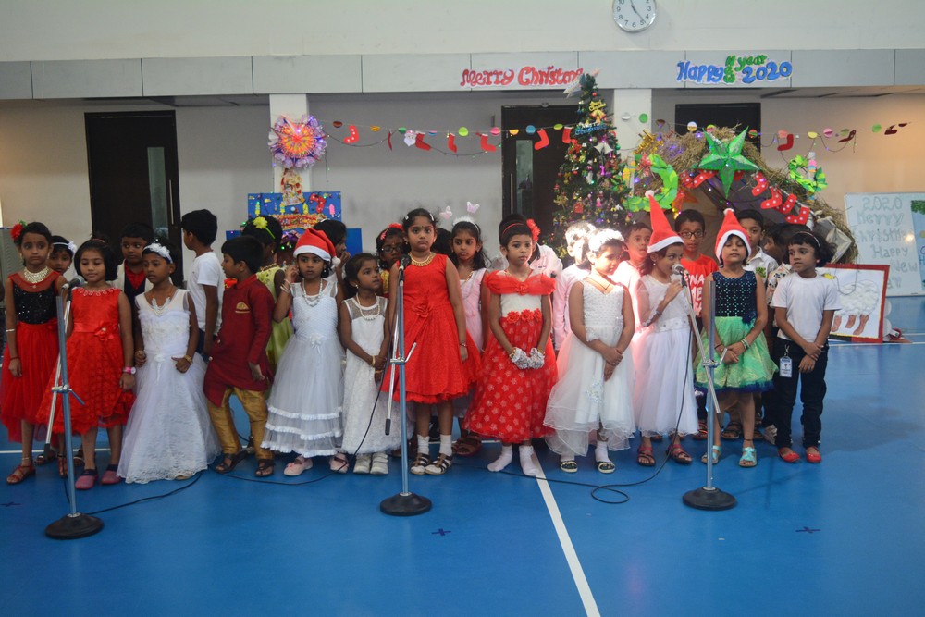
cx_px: 462
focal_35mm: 38
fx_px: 964
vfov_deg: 35.5
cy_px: 308
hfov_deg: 51.3
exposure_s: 1/90
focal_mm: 25
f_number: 4
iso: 1000
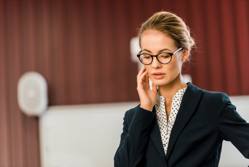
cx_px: 124
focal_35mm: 200
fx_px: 1384
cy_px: 84
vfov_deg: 6.9
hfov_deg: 10.3
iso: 400
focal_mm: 200
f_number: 3.2
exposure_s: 1/250
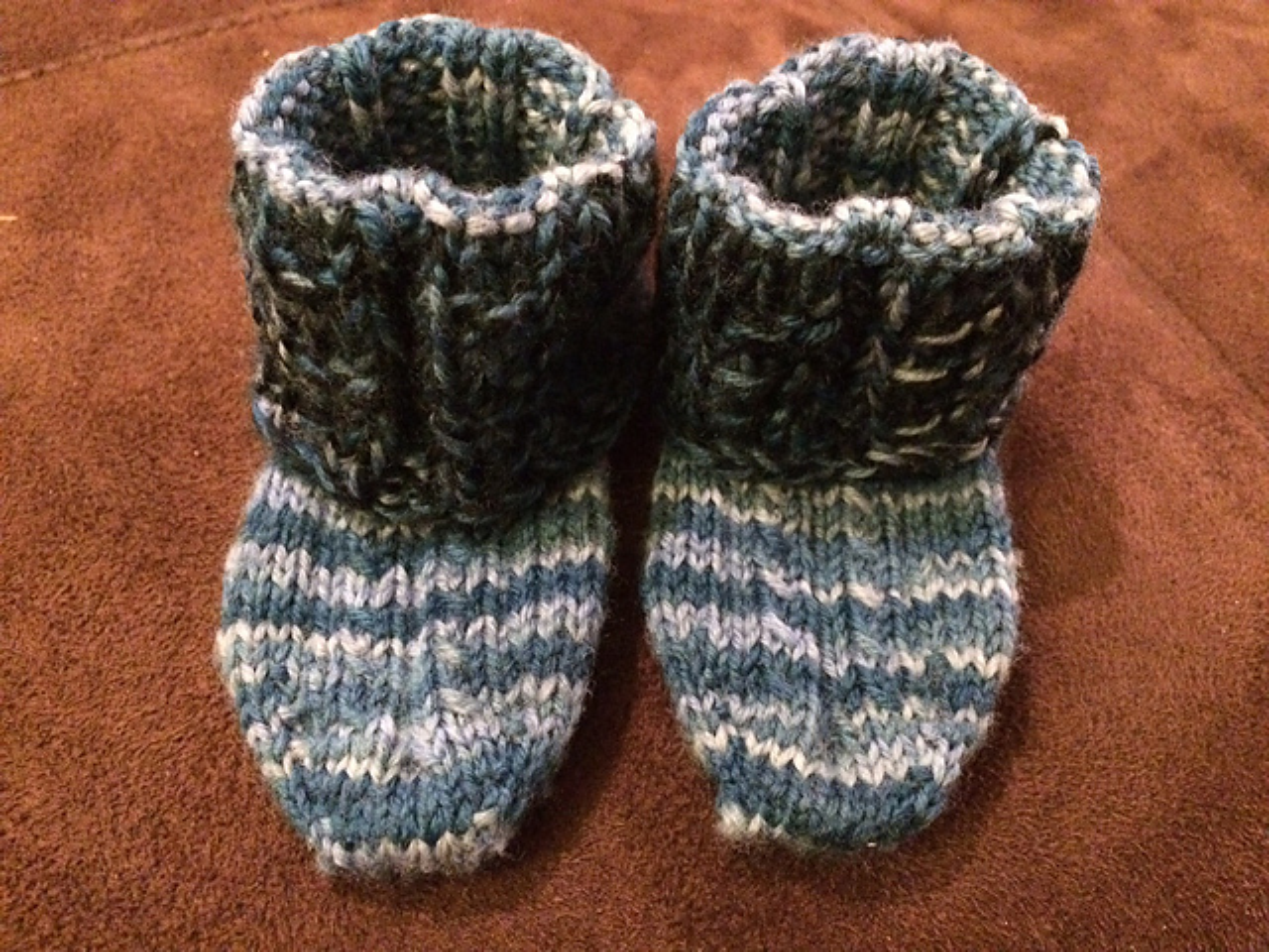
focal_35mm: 29
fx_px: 1063
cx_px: 634
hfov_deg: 61.7
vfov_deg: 48.2
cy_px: 476
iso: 1000
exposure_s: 1/15
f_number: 2.2
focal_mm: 4.15
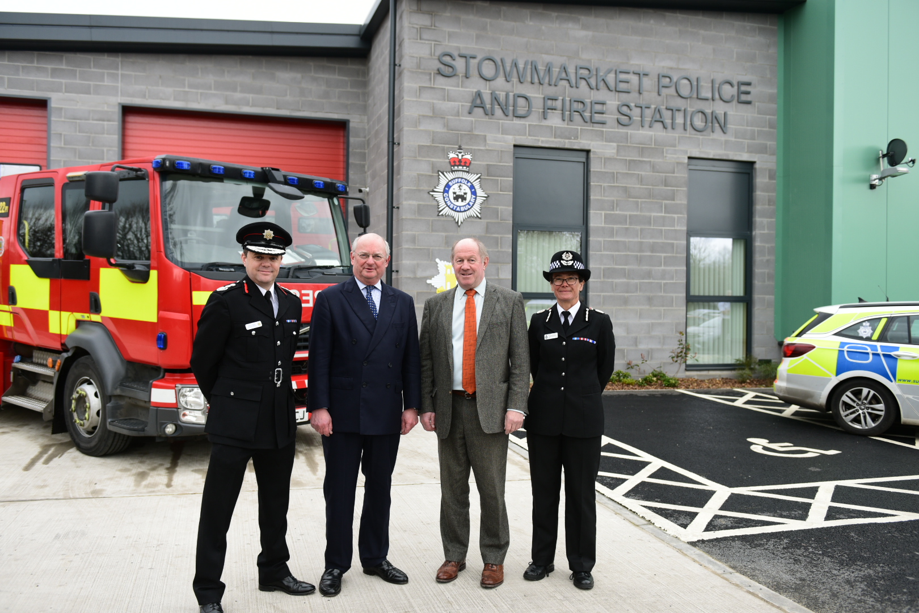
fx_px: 817
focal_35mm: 32
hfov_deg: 58.7
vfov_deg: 41.1
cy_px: 306
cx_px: 460
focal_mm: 32
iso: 400
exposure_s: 1/500
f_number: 3.2
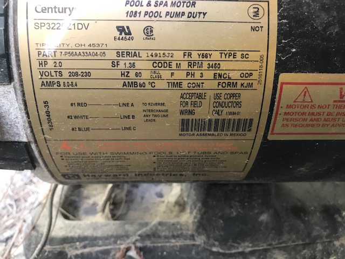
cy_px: 130
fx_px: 279
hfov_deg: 63.4
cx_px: 172
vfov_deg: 49.7
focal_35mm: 28
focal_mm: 3.99
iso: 40
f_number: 1.8
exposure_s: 1/30
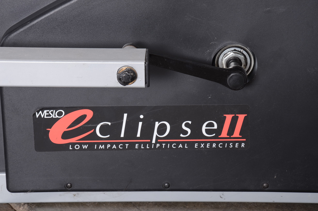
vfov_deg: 10.7
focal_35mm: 128
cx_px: 159
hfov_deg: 16.1
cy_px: 106
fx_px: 1124
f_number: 10
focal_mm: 85
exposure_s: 1/160
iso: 160
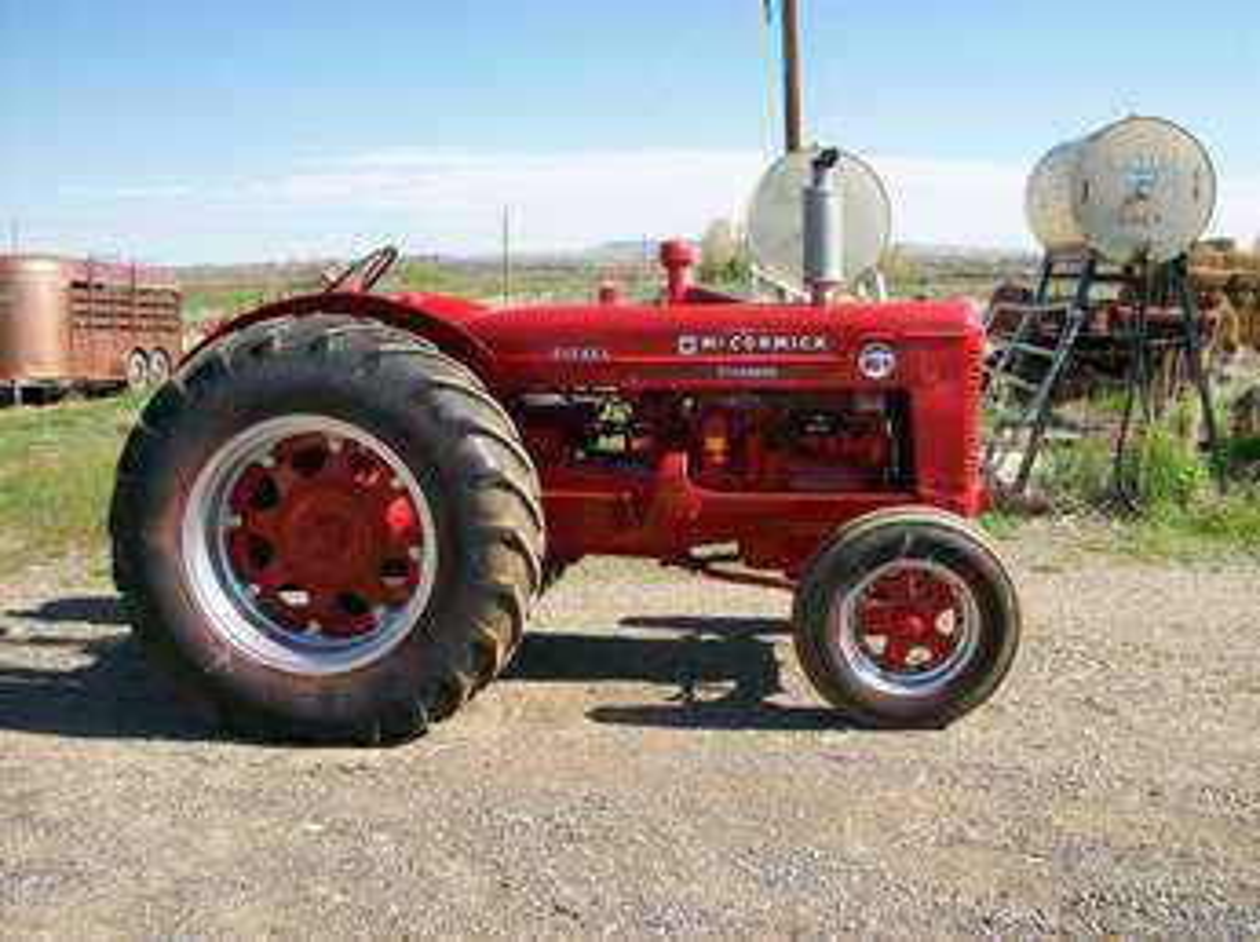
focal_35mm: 36
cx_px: 630
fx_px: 1309
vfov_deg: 39.6
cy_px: 471
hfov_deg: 51.4
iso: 80
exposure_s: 1/373
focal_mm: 6
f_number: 4.8
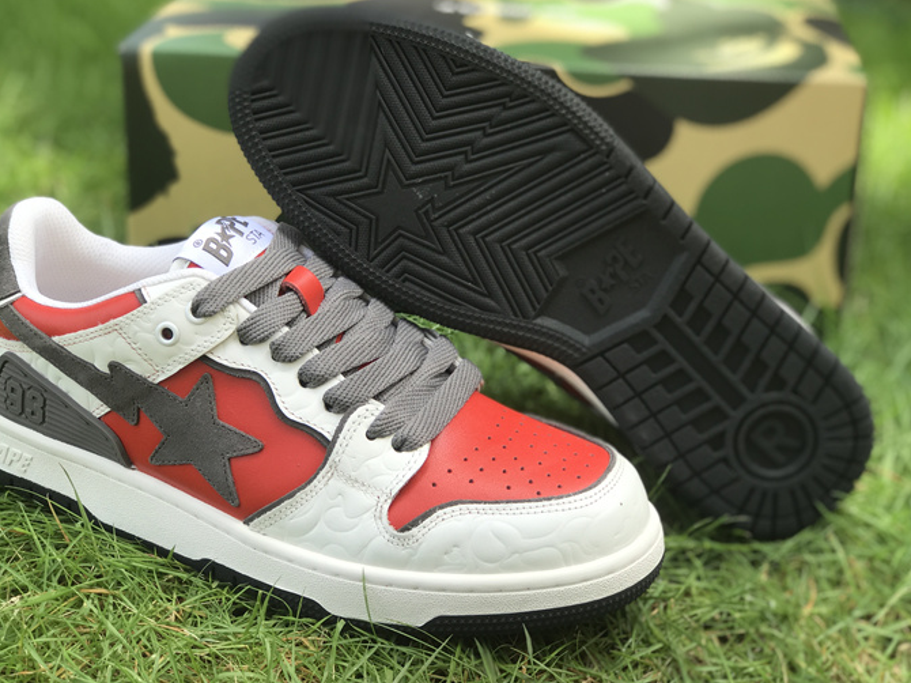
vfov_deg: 23.3
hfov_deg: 30.7
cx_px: 426
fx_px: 1657
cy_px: 331
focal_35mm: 63
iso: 20
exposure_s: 1/205
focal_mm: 6.6
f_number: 2.8
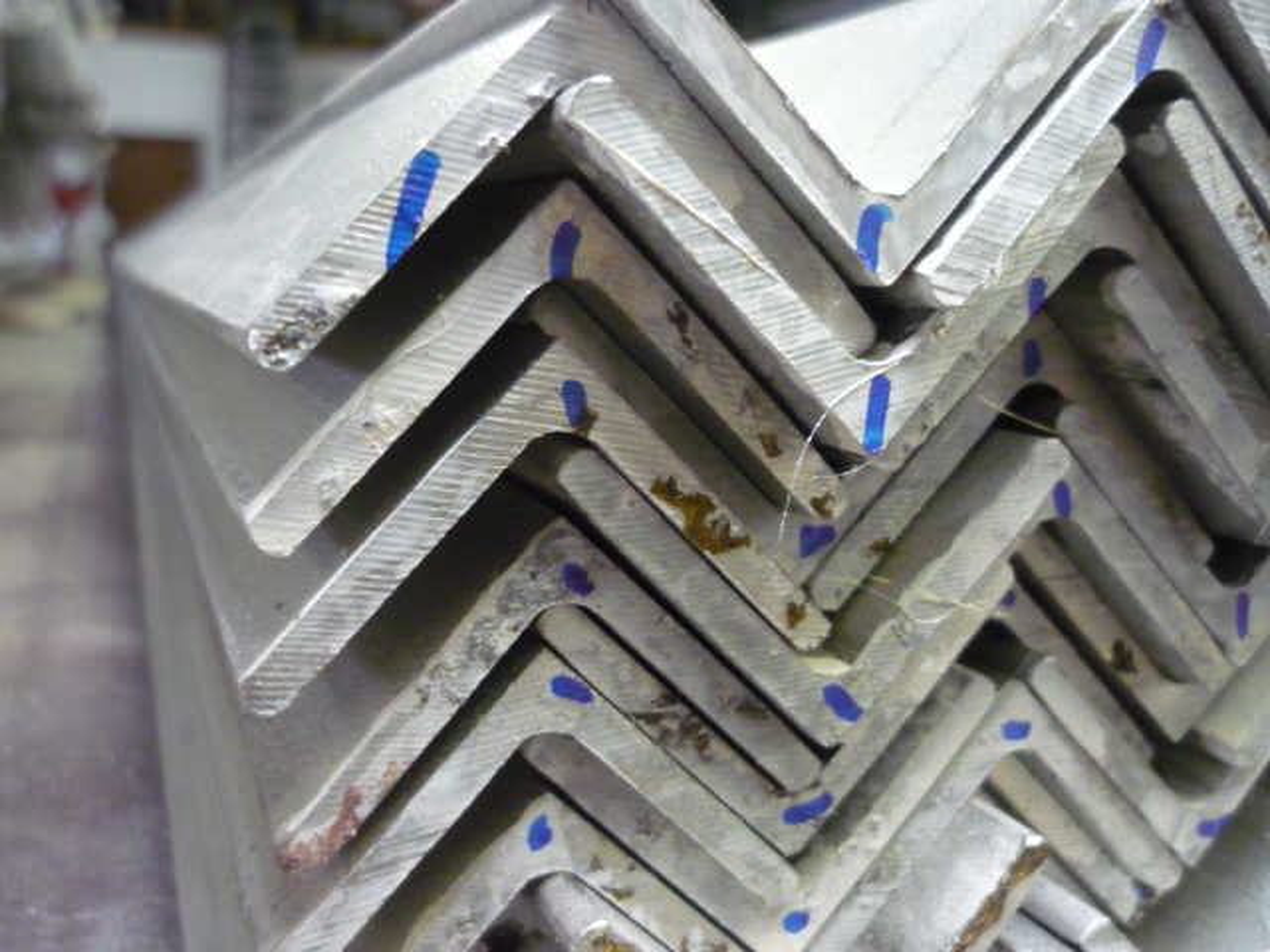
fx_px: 1211
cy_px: 476
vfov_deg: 42.9
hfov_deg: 55.4
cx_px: 635
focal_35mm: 33
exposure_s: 1/20
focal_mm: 5.5
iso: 800
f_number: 2.8
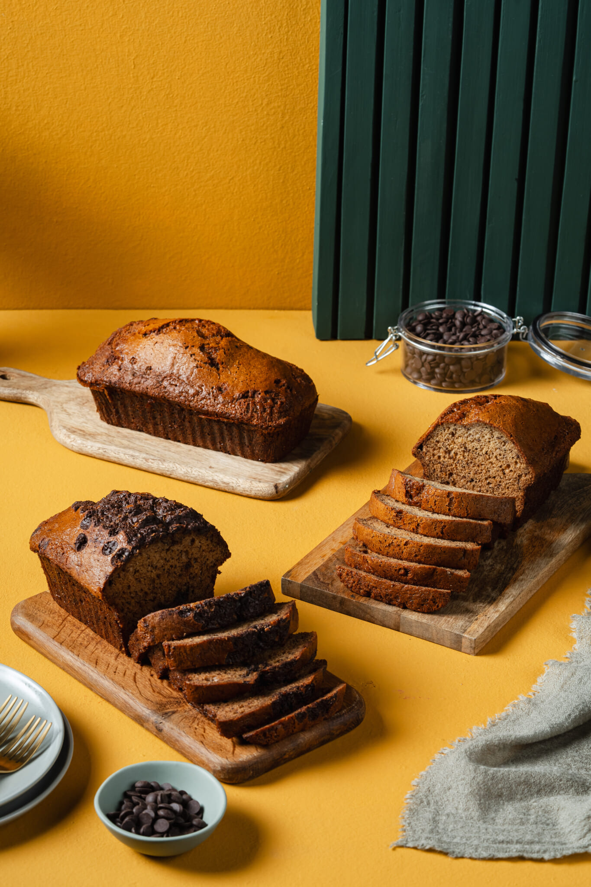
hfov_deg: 15.2
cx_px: 296
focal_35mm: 90
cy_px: 444
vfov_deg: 22.6
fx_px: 2216
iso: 200
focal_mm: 90
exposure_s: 1/160
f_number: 10
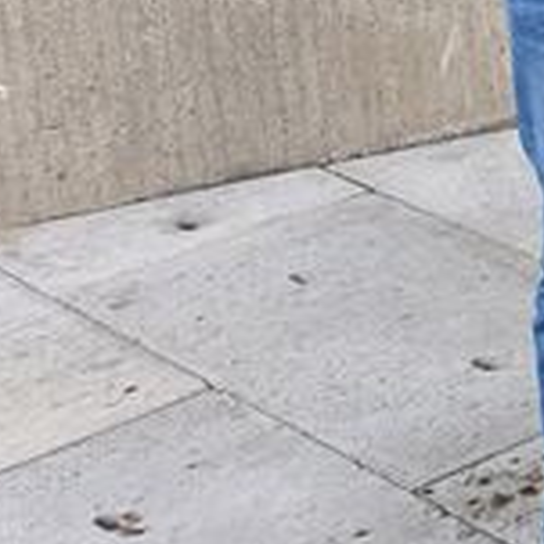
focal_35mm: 128
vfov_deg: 12.8
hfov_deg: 11.2
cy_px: -331
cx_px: 1340
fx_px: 2276
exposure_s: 1/204
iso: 50
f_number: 2.4
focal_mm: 4.32
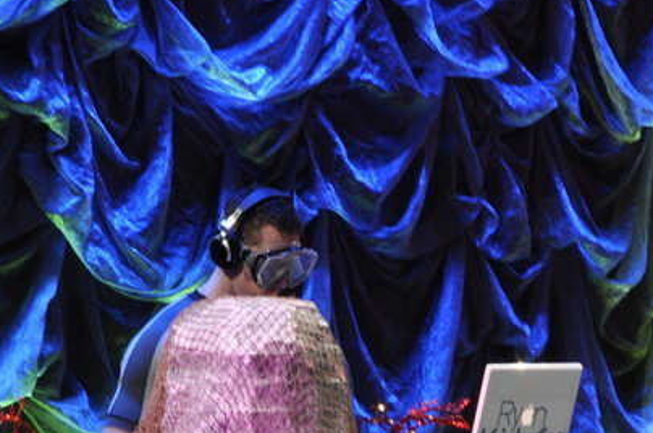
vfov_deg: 8.7
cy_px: 469
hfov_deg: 13.2
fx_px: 2825
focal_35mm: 156
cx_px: 328
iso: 500
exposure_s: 1/10
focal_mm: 30
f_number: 11
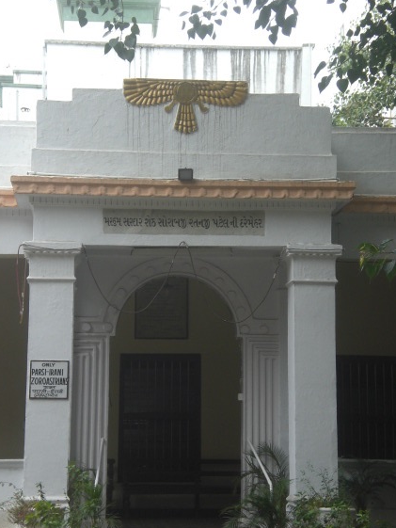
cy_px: 269
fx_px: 1738
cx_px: 198
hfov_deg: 13.0
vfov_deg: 17.3
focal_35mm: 114
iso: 100
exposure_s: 1/200
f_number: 5.4
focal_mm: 16.51
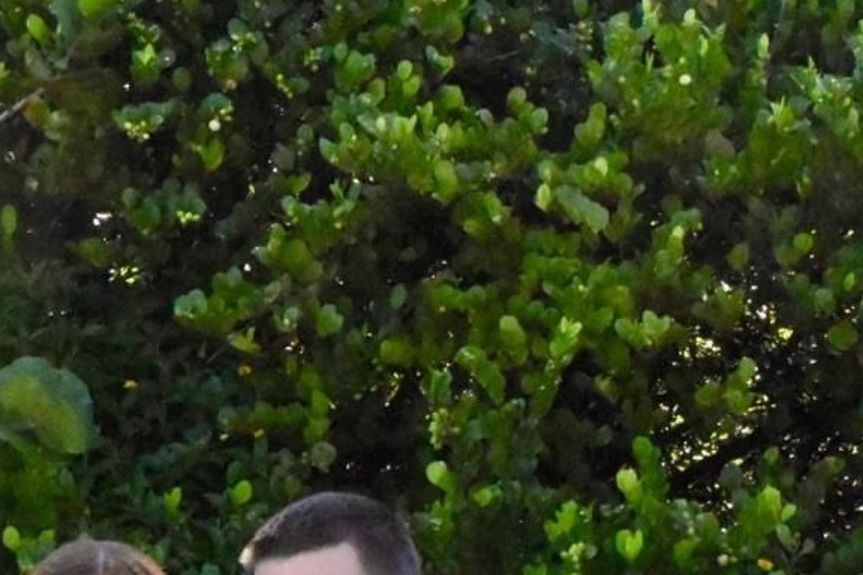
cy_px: 978
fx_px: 4027
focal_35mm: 168
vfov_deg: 7.9
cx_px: -9
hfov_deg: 12.1
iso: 8000
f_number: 18
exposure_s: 1/1250
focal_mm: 28
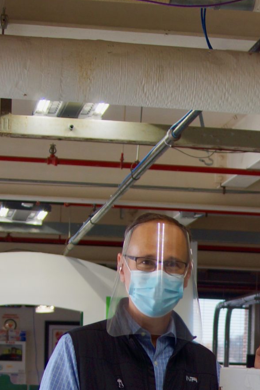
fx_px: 1651
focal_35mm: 152
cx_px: 356
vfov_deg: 13.1
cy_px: 492
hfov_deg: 8.8
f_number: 4
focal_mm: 35
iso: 100
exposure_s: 1/60
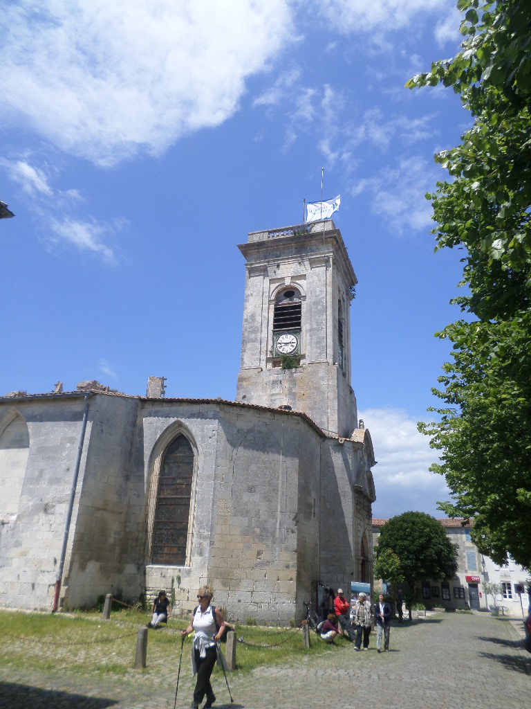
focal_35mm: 25
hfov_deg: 54.9
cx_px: 266
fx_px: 511
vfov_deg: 69.4
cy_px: 354
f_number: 2.5
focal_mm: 4.5
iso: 80
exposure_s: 1/2000
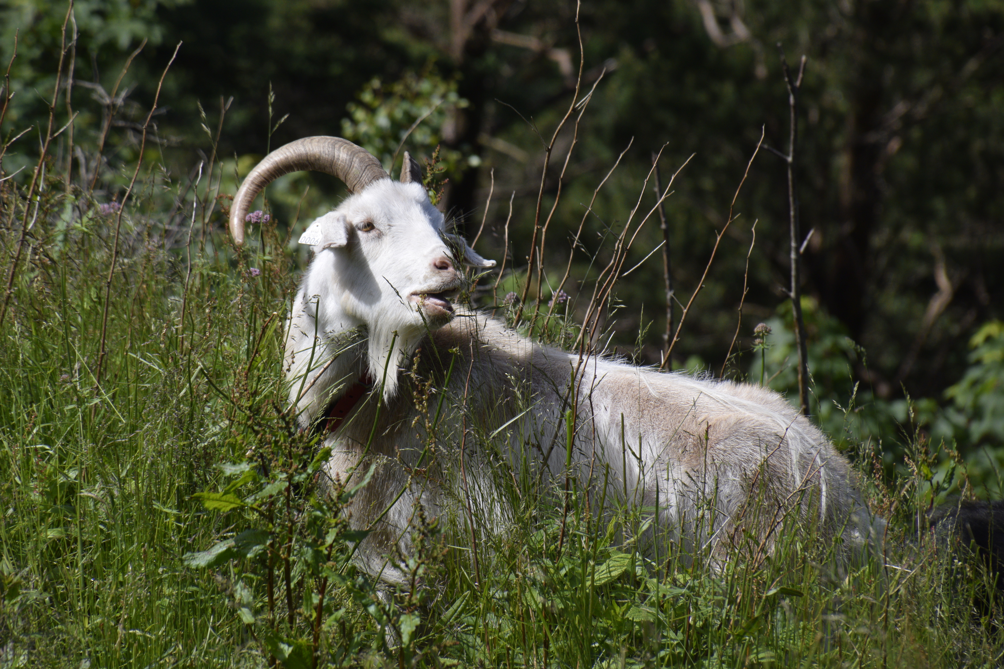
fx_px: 12549
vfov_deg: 3.1
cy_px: 334
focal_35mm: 450
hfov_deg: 4.6
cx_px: 502
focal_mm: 300
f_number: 10
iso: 400
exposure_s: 1/1000
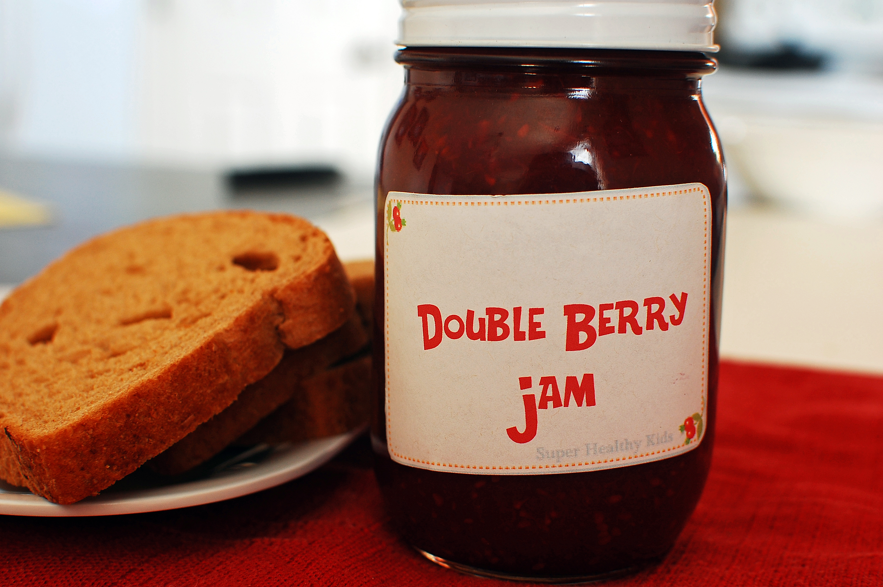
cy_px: 294
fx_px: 1287
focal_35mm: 52
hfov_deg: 37.9
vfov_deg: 25.7
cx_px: 442
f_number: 4
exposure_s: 1/40
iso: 200
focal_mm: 35
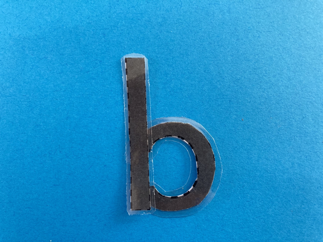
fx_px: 261
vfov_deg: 49.7
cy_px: 121
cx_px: 162
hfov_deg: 63.4
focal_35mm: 28
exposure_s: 1/60
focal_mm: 3.99
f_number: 1.8
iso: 80
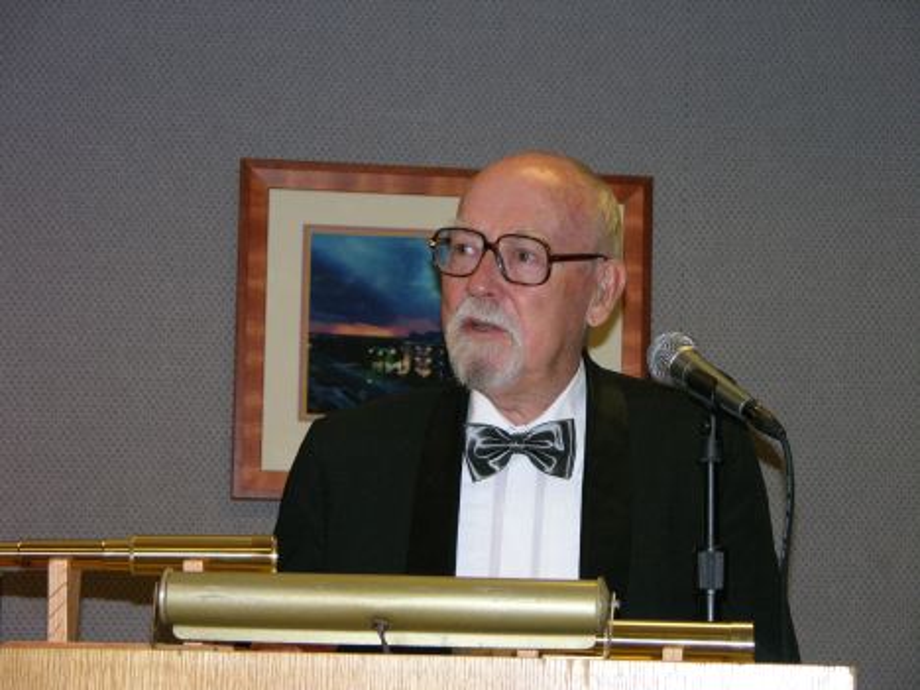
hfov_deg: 16.4
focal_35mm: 120
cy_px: 345
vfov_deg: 12.3
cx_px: 460
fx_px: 3189
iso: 200
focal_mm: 29.5
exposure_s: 1/120
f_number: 3.7
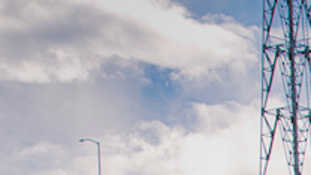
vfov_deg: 5.1
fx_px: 1806
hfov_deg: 9.1
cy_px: 636
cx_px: 659
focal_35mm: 219
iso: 160
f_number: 10
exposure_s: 1/400
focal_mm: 34
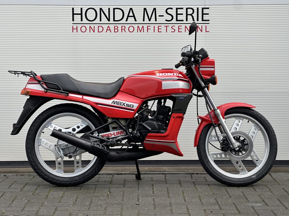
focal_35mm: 77
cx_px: 144
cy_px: 108
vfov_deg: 19.1
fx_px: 643
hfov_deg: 25.3
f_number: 2.8
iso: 80
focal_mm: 9
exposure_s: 1/100
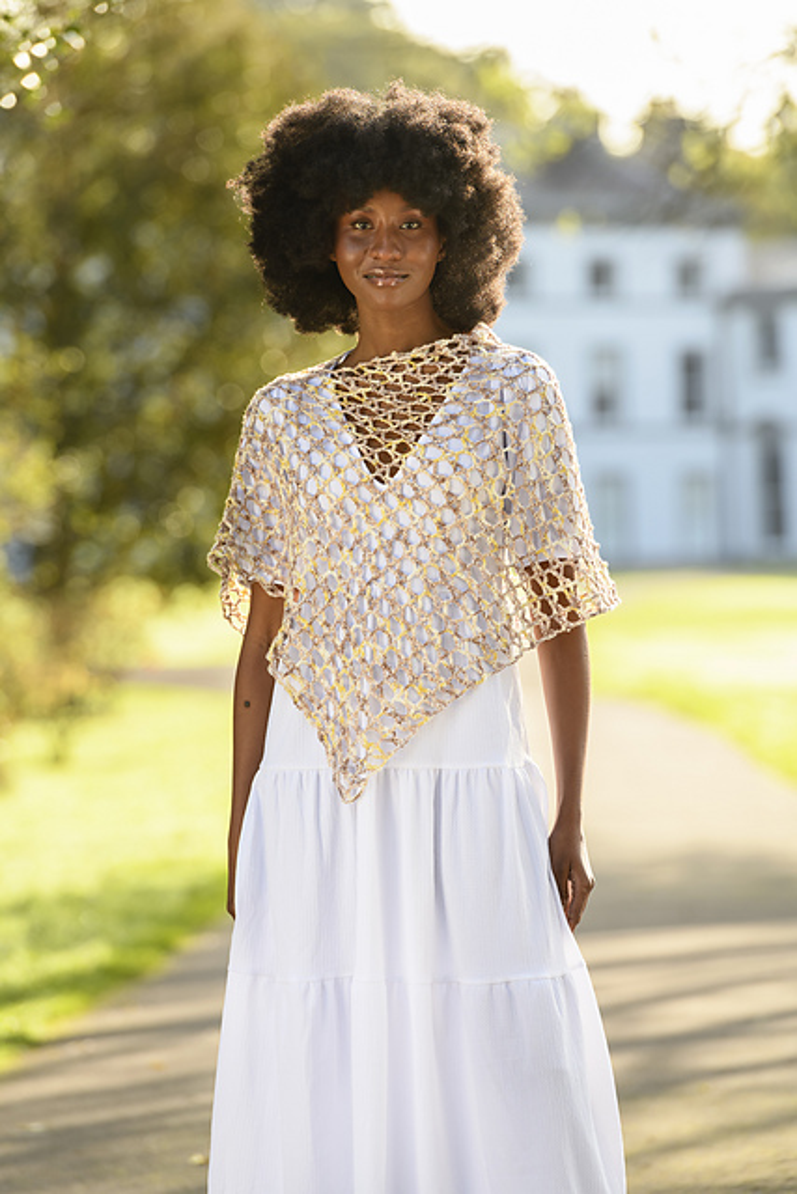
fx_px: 6638
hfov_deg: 6.9
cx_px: 398
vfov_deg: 10.3
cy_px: 597
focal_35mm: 200
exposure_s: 1/320
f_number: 5.6
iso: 250
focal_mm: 200
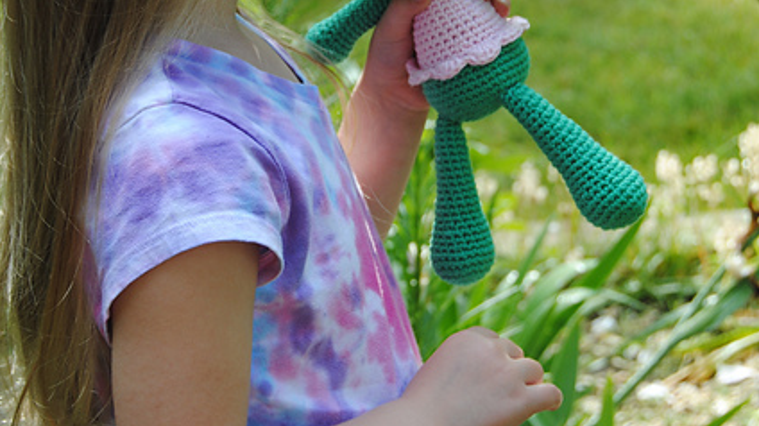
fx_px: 2293
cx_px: 378
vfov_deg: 10.6
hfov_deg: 18.8
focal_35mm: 114
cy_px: 100
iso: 180
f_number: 5.6
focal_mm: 48
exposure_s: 1/125
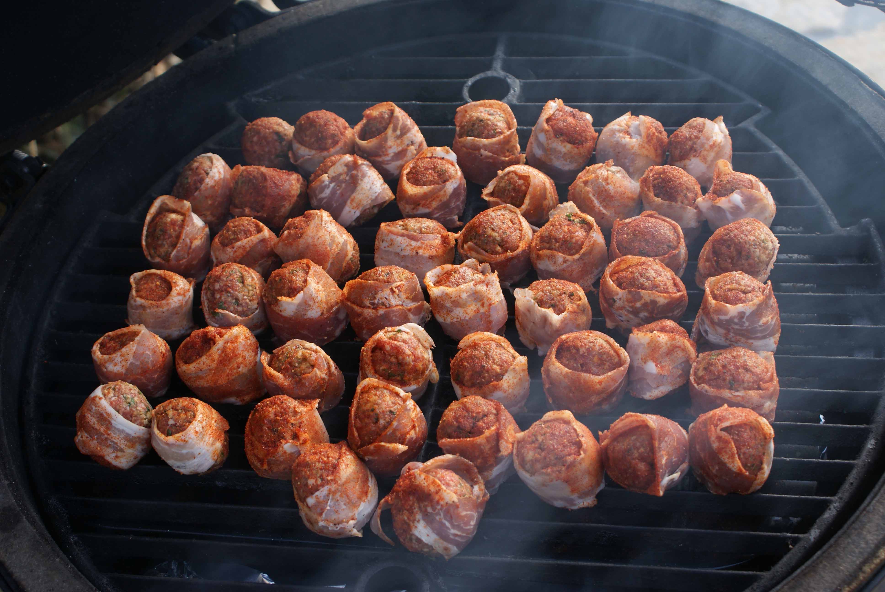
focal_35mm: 52
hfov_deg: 37.8
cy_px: 296
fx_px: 1292
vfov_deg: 25.8
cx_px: 442
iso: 100
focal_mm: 35
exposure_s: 1/60
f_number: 5.6
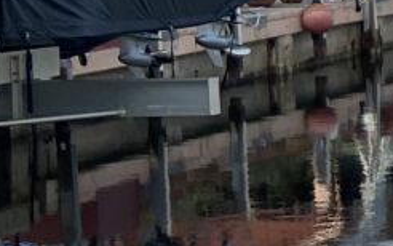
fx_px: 1843
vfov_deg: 7.6
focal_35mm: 172
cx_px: 1093
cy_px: 80
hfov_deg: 9.9
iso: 32
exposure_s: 1/2146
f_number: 1.8
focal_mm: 4.25
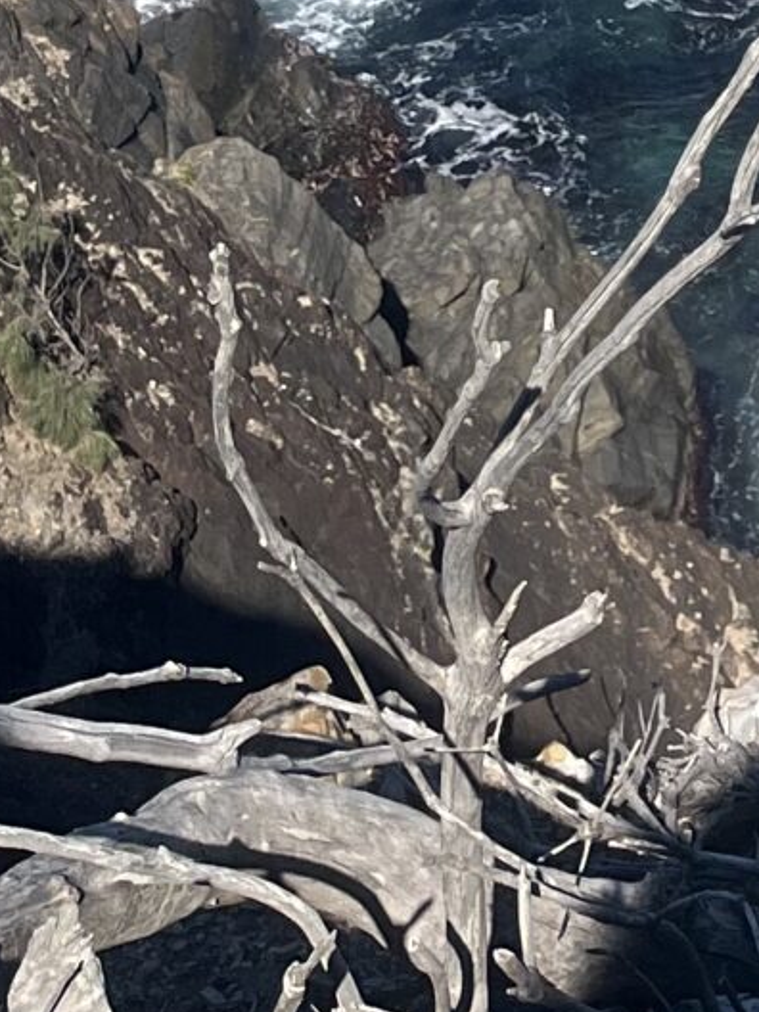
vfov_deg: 12.4
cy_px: -1416
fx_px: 3684
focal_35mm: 126
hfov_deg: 11.0
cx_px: 1326
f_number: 1.6
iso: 50
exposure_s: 1/3413
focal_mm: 5.1
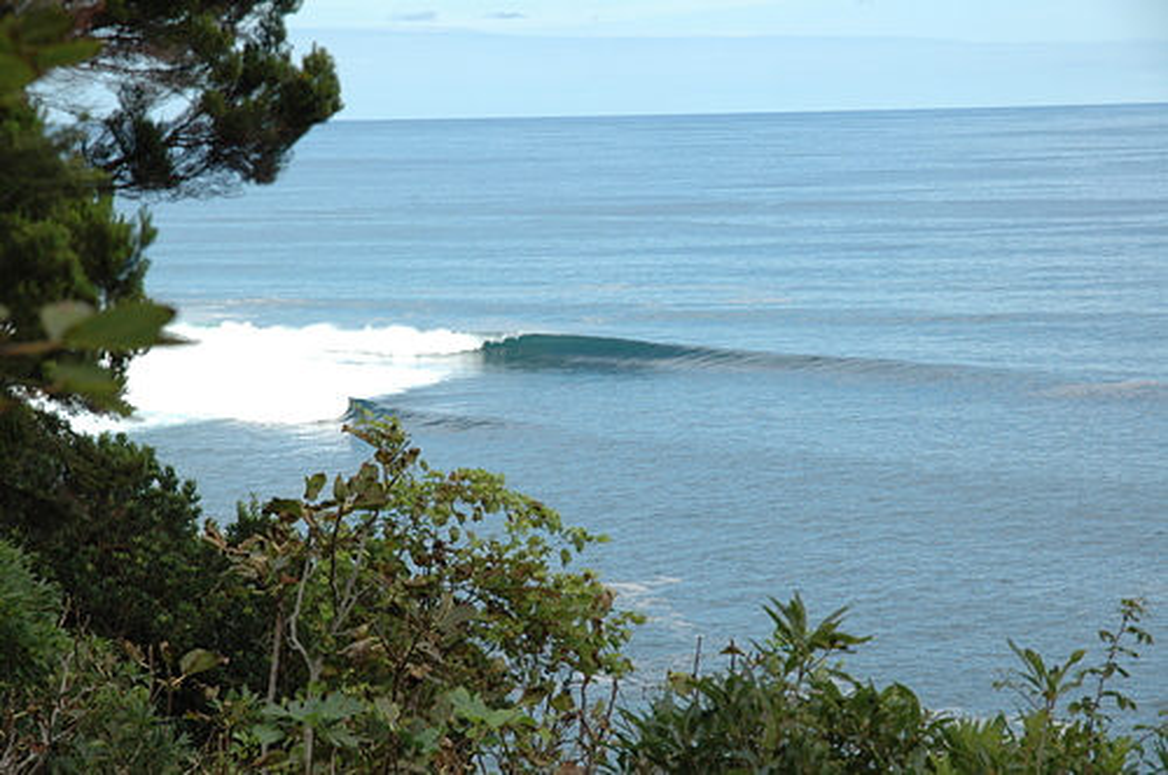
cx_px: 584
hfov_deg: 19.5
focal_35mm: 105
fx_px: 3402
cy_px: 388
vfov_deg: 13.0
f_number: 9
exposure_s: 1/500
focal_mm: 70
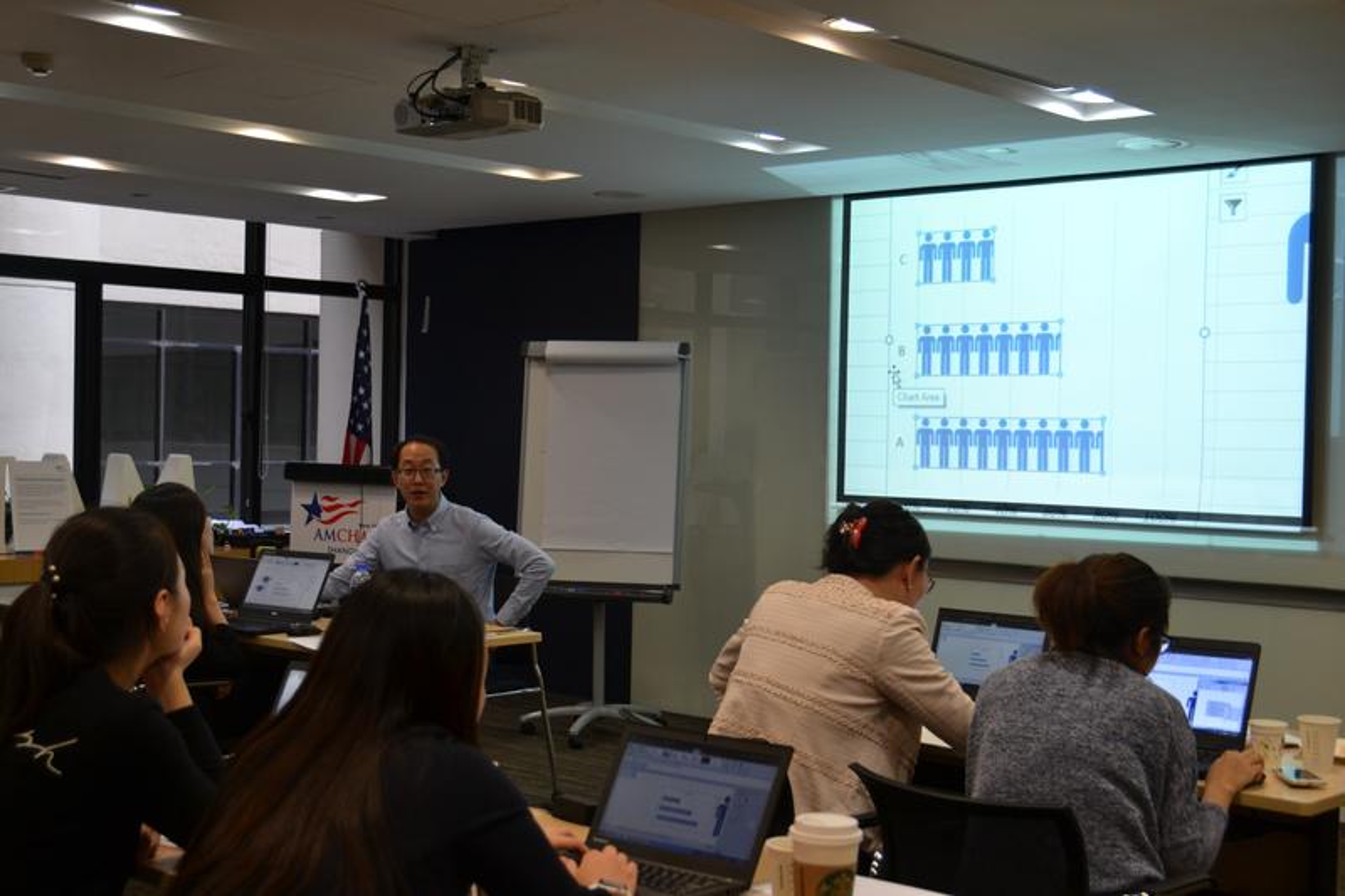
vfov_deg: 28.1
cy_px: 448
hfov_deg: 41.1
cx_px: 672
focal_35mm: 48
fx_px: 1793
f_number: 3.8
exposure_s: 1/30
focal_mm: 32
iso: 400
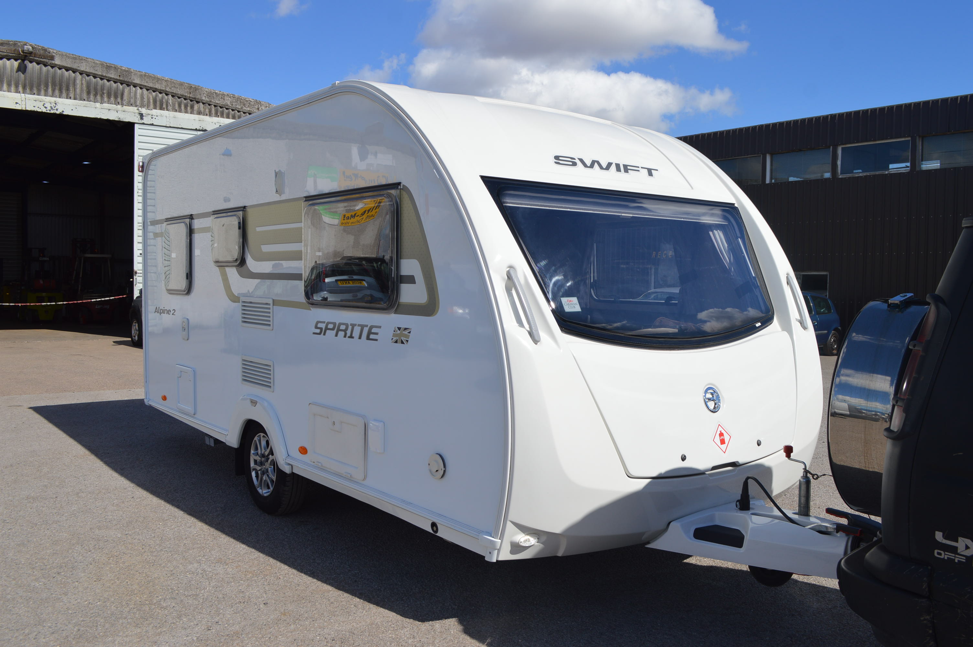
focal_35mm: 30
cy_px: 324
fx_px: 810
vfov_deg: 43.5
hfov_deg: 62.0
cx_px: 486
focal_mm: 20
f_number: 9
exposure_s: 1/320
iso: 100
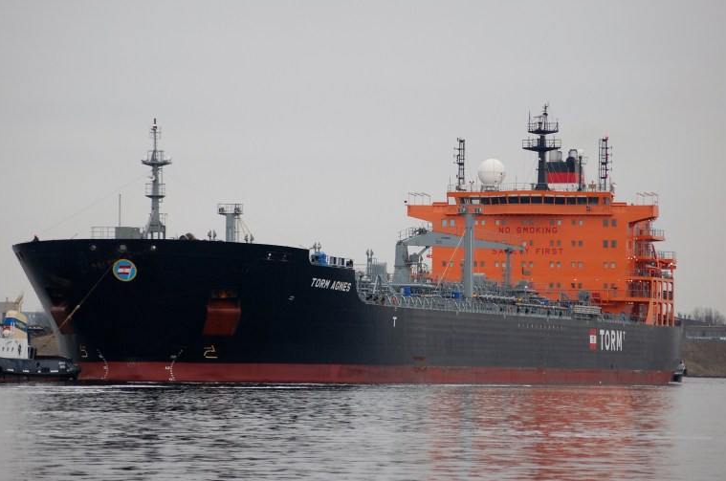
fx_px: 3563
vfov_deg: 7.7
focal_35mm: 177
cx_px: 349
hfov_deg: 11.6
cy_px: 230
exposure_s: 1/250
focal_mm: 112
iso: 400
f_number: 4.8
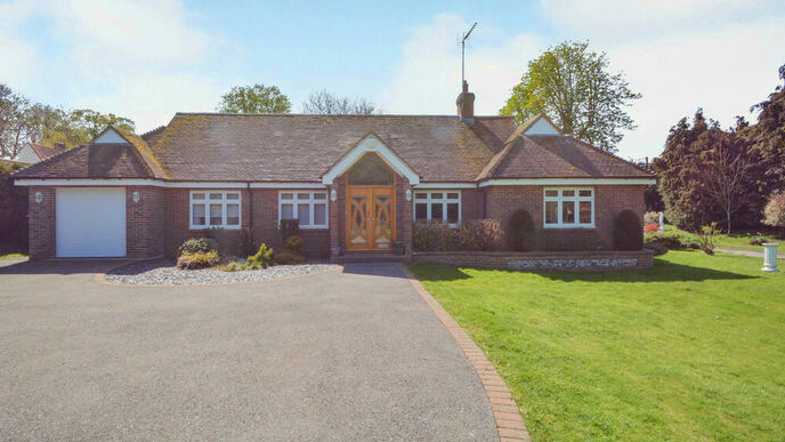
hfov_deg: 99.4
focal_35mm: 16
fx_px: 333
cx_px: 389
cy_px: 222
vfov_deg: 67.1
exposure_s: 1/640
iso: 640
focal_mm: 10
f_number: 13
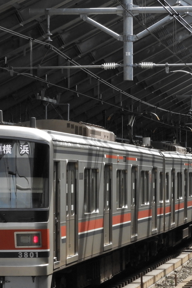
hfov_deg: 7.7
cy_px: 172
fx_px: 1432
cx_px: 94
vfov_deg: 11.5
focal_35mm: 179
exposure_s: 1/640
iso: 400
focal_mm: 18.8
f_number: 4.8
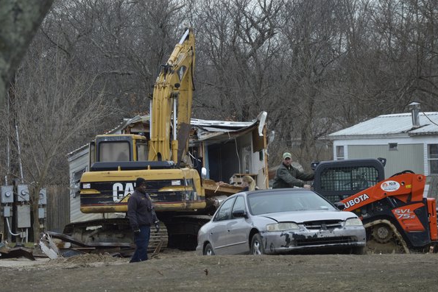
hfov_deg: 10.4
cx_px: 219
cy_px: 146
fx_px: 2397
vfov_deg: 7.0
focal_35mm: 197
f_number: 6.3
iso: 400
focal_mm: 130
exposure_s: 1/640
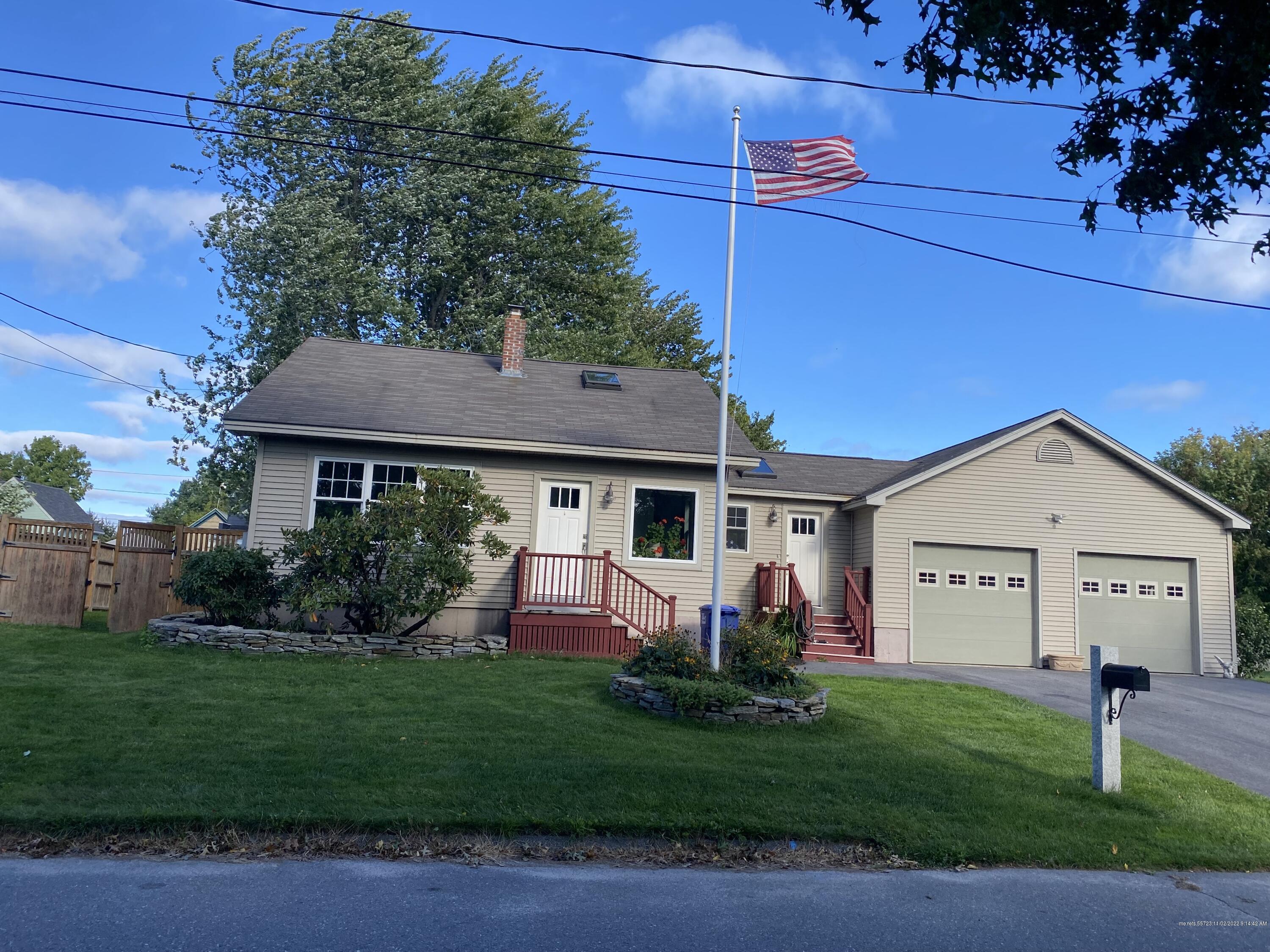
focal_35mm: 26
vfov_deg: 53.1
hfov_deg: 67.3
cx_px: 635
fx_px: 954
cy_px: 476
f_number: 1.8
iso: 32
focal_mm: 4.25
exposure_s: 1/1377
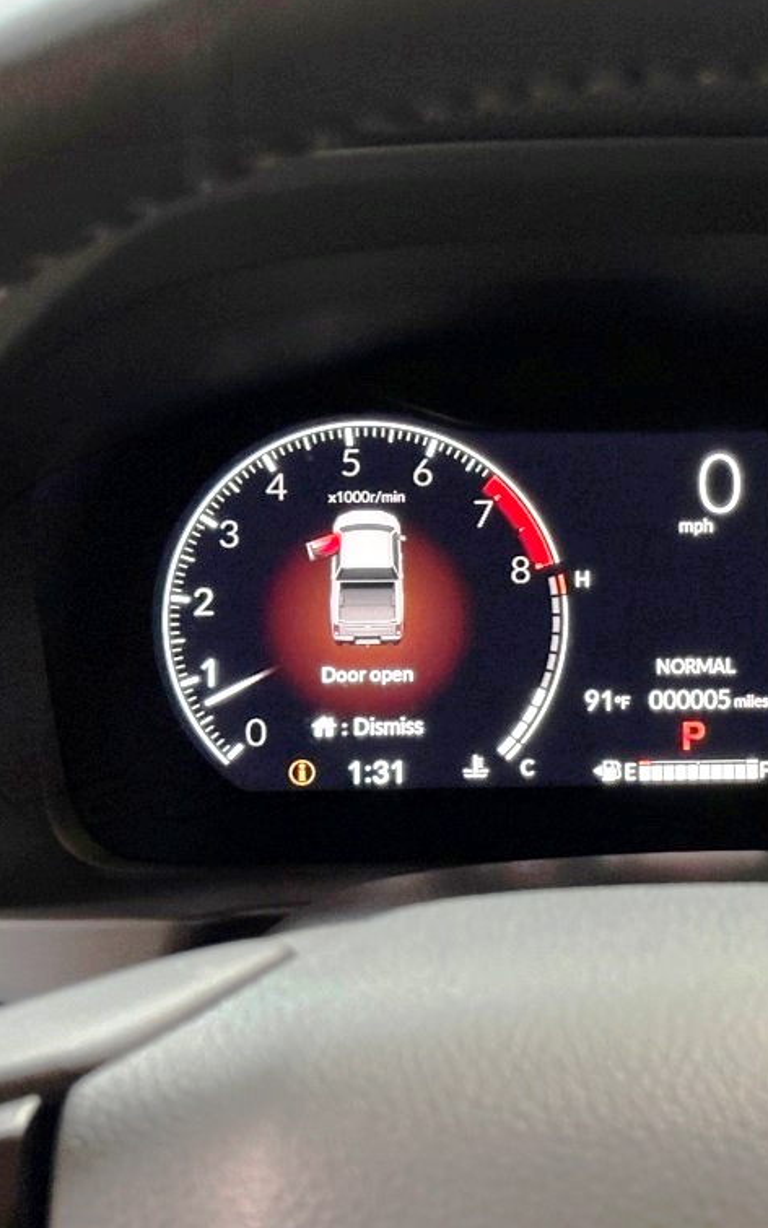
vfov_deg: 29.8
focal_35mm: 69
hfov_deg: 18.5
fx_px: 2310
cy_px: 607
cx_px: 726
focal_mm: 6.86
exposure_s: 1/26
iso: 640
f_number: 1.78
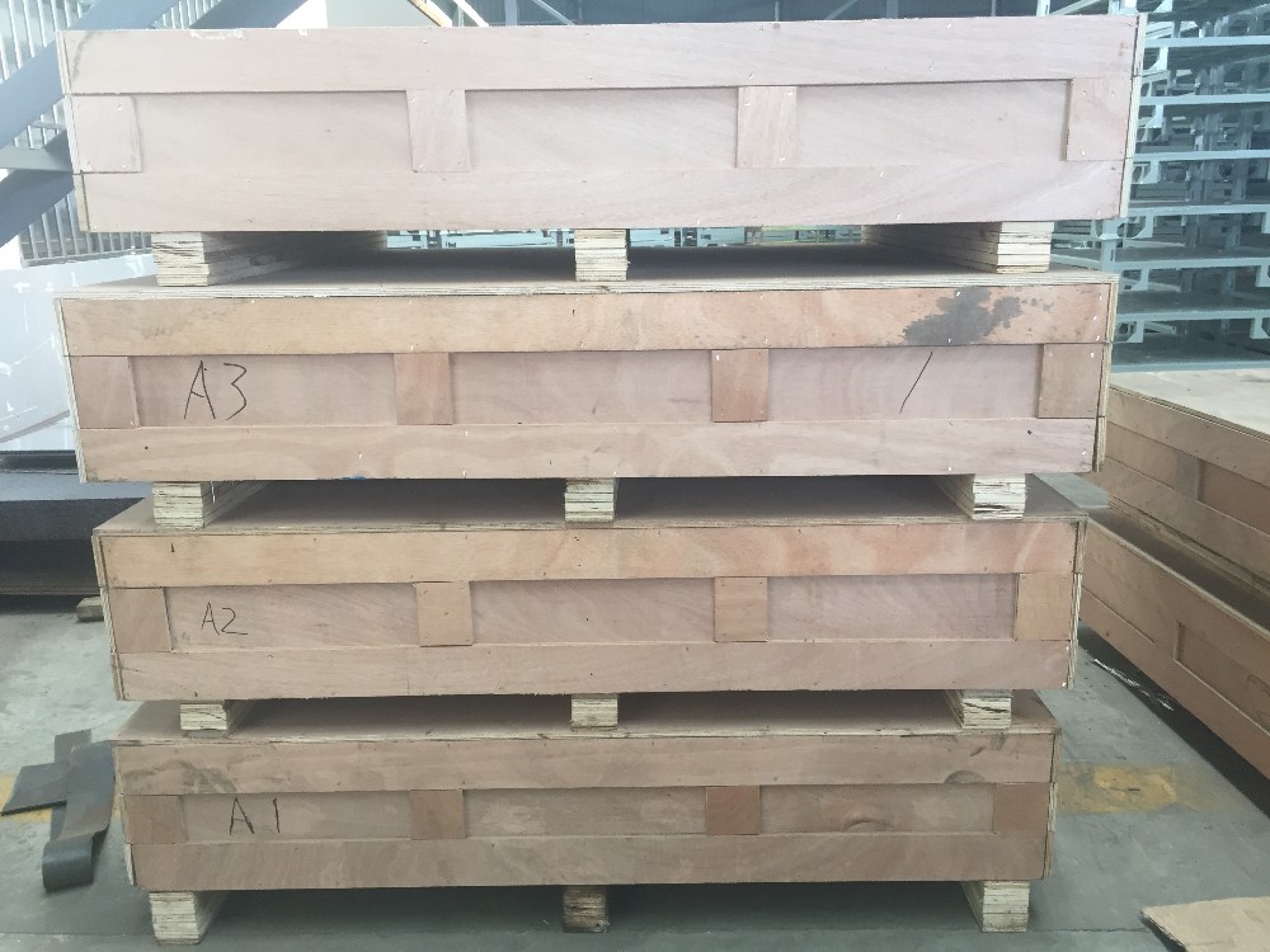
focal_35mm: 29
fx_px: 1064
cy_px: 476
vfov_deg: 48.2
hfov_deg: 61.7
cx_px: 635
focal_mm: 4.15
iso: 50
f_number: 2.2
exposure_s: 1/33
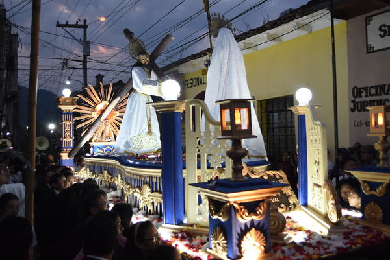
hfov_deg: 57.2
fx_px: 358
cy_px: 130
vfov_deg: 40.0
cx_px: 195
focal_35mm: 33
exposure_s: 1/180
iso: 1250
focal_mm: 22
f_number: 4
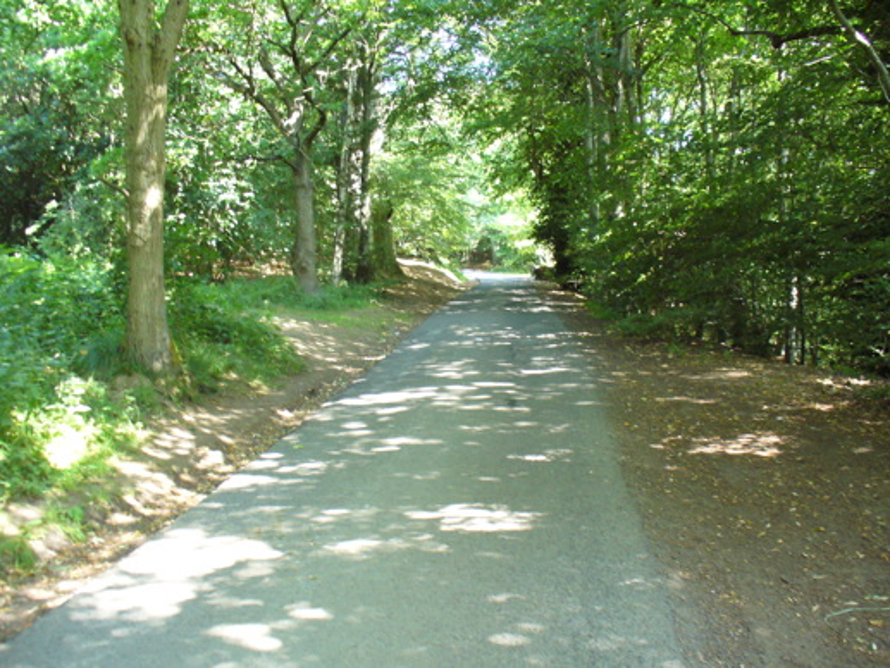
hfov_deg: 50.1
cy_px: 334
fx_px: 952
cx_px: 445
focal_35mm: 37
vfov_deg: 38.7
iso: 200
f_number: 2.8
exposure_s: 1/30
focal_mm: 6.1
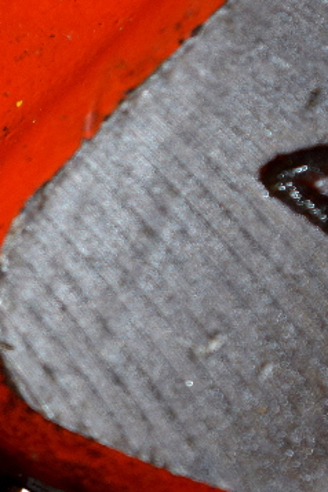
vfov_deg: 7.3
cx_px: -502
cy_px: 83
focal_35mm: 280
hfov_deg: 4.8
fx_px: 3826
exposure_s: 1/60
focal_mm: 52
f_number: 5.6
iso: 280
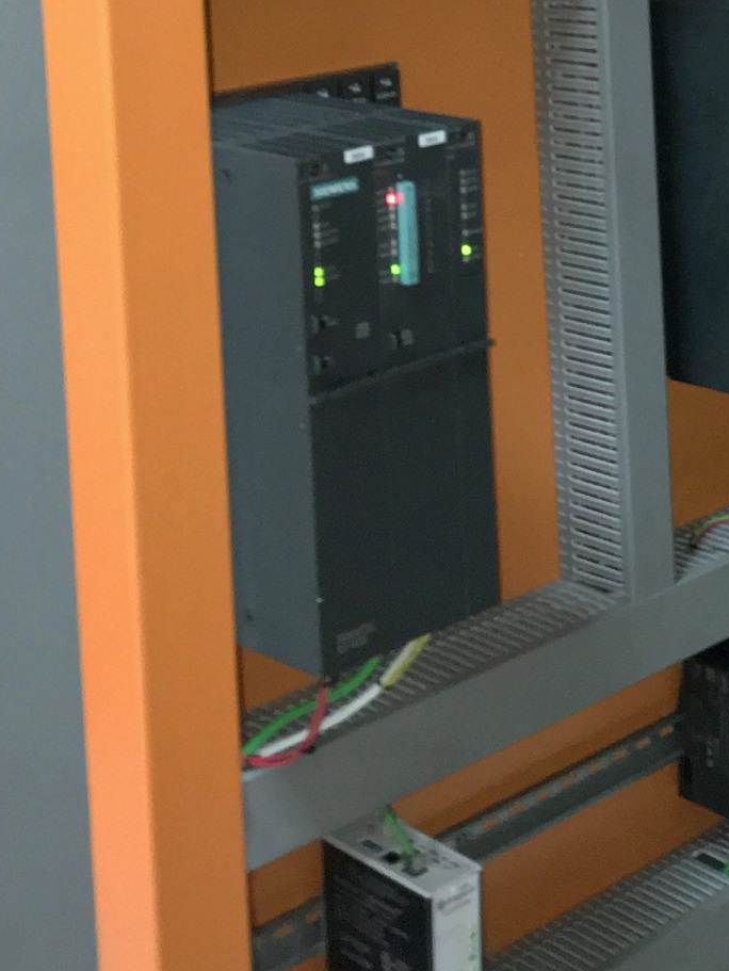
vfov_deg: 24.1
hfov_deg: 18.2
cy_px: -25
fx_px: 2161
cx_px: 873
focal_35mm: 77
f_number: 2.2
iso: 200
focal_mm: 4.15
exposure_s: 1/17
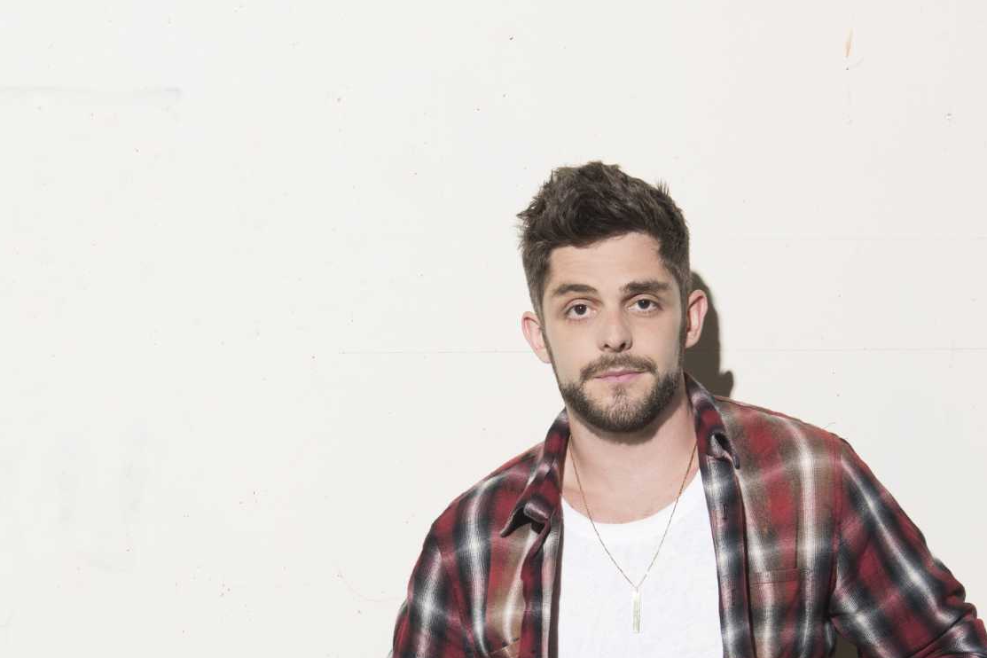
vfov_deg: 14.7
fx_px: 2522
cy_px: 591
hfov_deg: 22.1
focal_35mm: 92
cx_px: 346
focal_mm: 50
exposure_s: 1/200
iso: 500
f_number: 6.3
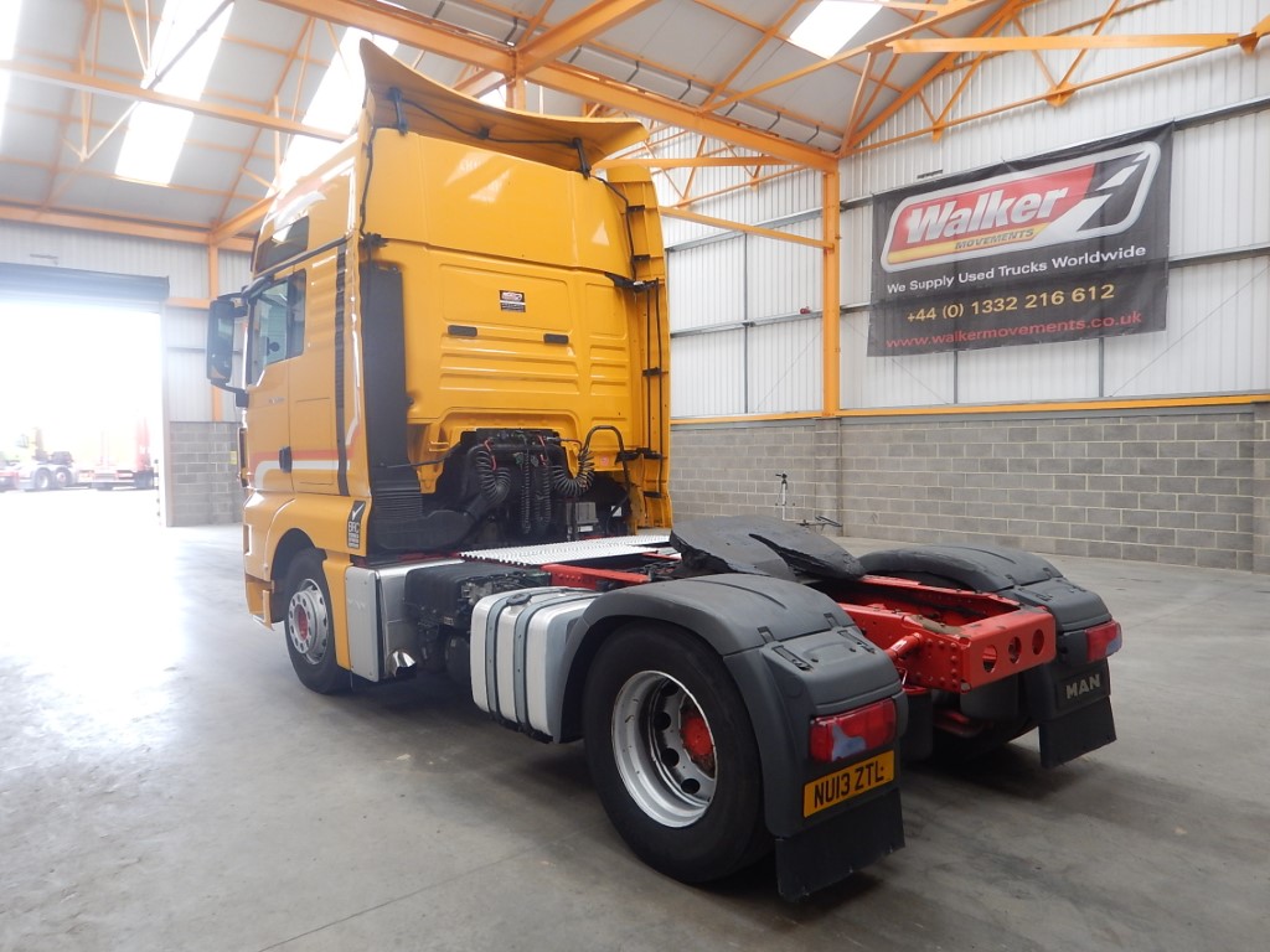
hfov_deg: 71.6
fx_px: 881
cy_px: 476
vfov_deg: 56.8
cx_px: 635
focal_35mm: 24
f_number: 2.8
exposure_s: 1/60
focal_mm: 4.3
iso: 125
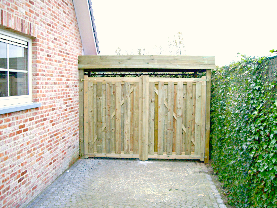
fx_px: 304
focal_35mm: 38
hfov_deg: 49.0
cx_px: 138
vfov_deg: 37.7
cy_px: 104
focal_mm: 6.2
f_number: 2.7
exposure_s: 1/80
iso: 100
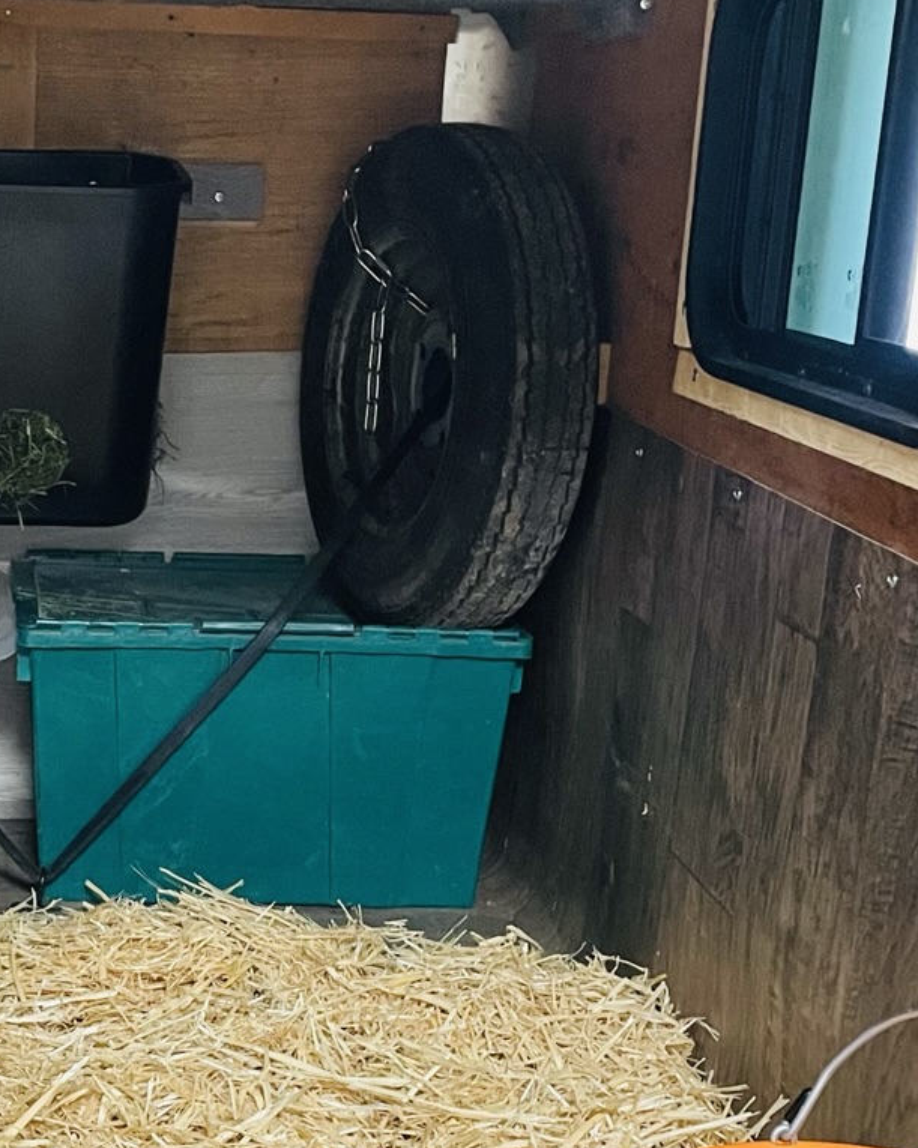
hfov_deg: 22.0
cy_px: 745
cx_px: 113
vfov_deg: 27.8
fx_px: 2310
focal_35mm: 68
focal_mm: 4.2
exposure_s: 1/40
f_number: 1.6
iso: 400
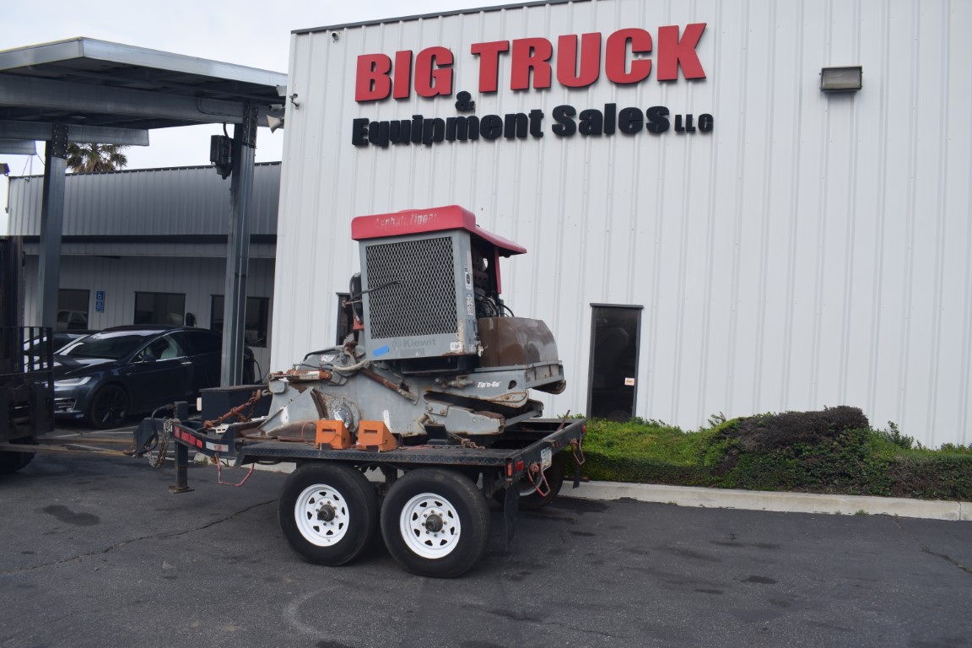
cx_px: 486
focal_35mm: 27
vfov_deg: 47.9
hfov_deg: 67.4
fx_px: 729
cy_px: 324
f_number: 8
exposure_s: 1/250
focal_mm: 18
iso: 200
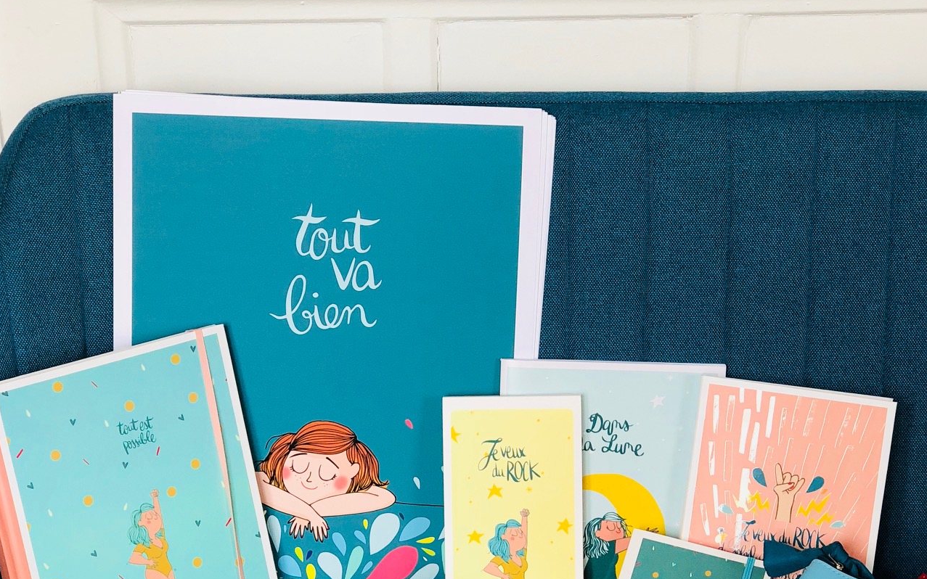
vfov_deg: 15.0
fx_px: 2198
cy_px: 408
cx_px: 501
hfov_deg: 23.8
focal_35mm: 87
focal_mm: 6
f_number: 2.4
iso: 40
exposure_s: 1/50
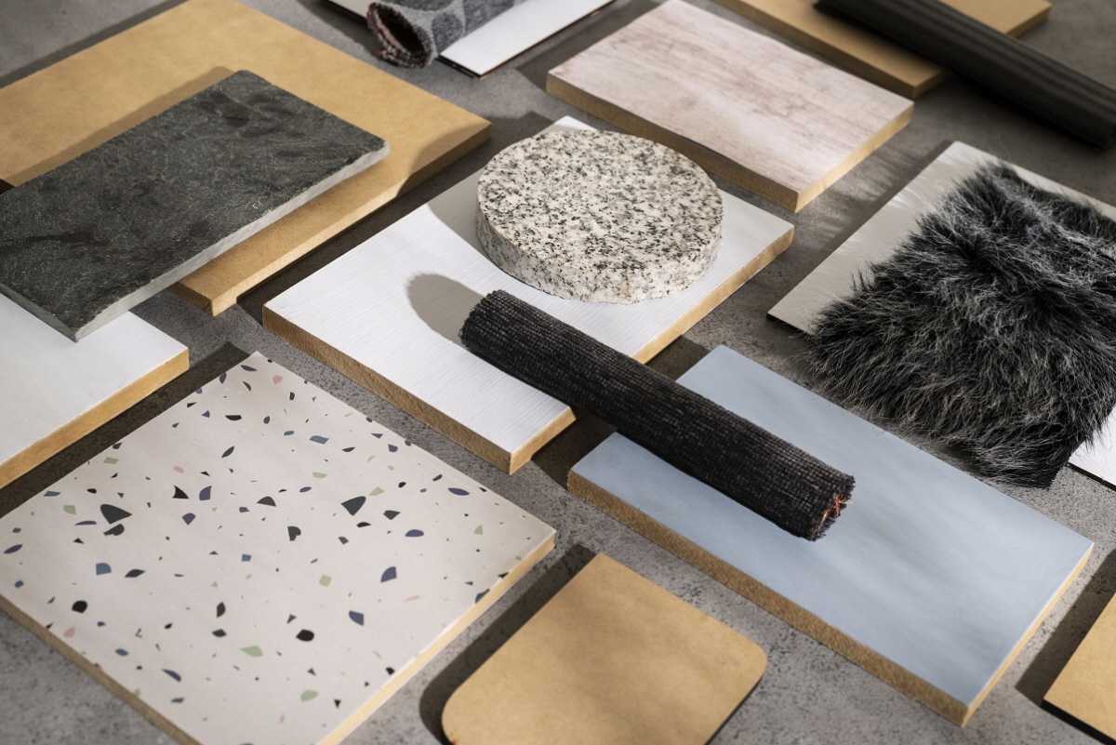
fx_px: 1550
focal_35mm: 50
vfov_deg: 27.0
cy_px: 372
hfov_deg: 39.6
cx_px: 558
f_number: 8
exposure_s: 1/125
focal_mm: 50
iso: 250
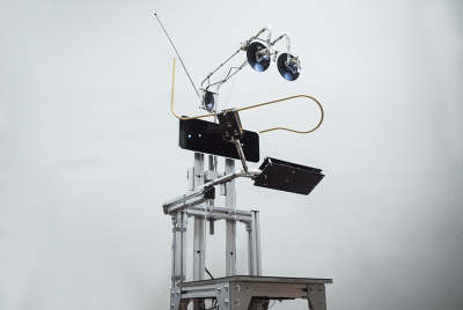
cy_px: 155
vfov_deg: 38.0
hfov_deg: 54.4
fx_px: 451
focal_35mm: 35
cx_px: 232
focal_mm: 35
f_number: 4.5
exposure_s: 1/50
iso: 1000
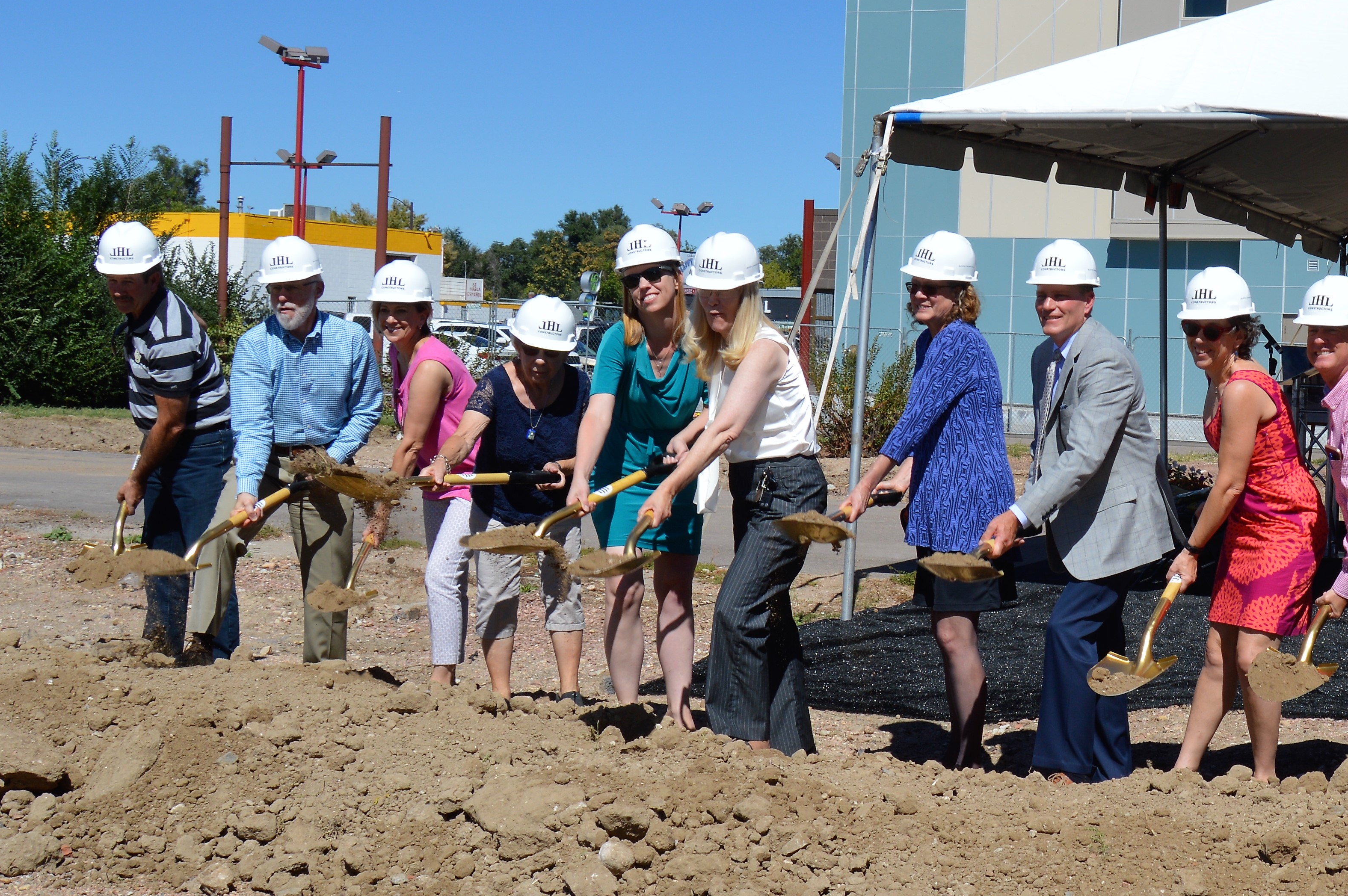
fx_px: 2357
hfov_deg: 30.5
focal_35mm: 63
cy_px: 415
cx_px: 1210
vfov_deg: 21.5
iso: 100
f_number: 9
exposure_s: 1/320
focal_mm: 22
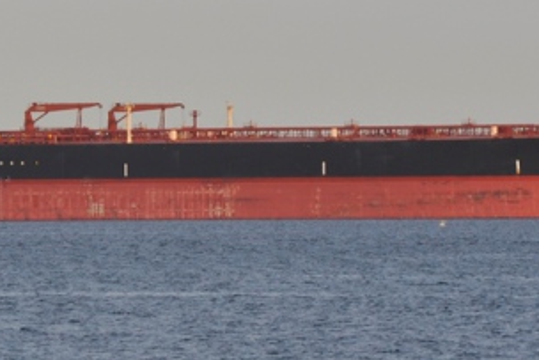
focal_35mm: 414
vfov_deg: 3.3
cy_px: 97
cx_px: 108
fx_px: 6206
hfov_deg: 5.0
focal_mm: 105
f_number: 9
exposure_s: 1/320
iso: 200
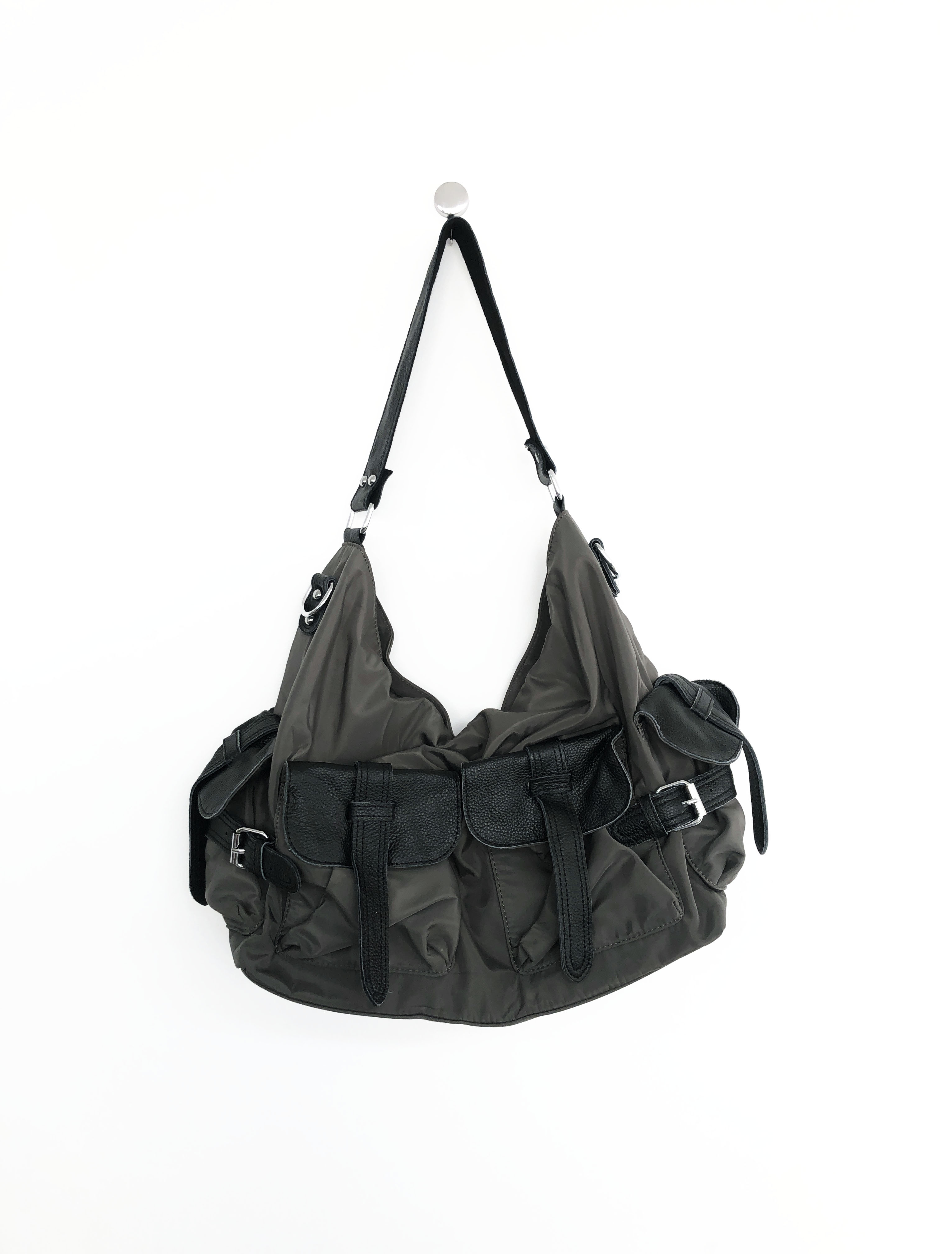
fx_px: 1014
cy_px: 627
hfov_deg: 49.7
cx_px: 470
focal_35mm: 28
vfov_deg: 63.4
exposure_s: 1/120
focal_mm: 3.99
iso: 64
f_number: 1.8
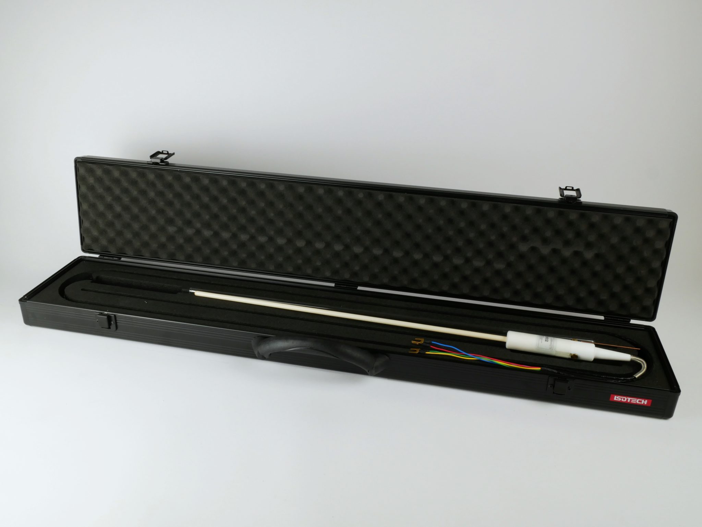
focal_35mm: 30
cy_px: 264
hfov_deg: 59.9
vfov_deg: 46.8
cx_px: 351
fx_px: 609
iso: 400
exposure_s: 1/10
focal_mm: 15
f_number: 16
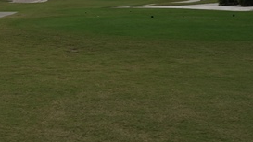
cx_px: 41
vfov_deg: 13.7
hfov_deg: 24.2
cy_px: -33
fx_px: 577
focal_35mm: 86
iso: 125
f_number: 5.6
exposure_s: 1/640
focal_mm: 13.09
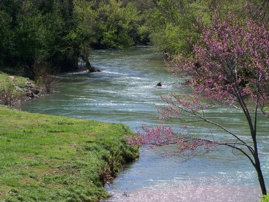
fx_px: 1243
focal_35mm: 160
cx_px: 134
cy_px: 101
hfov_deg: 12.3
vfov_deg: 9.3
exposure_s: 1/320
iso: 64
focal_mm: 26.5
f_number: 4.5
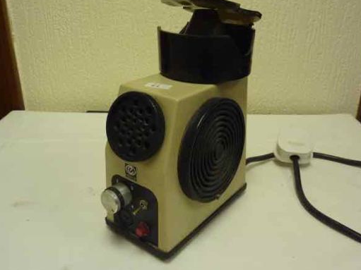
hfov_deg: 55.3
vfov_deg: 42.9
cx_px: 193
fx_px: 344
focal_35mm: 33
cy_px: 128
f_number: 3.4
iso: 320
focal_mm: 5
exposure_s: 1/30
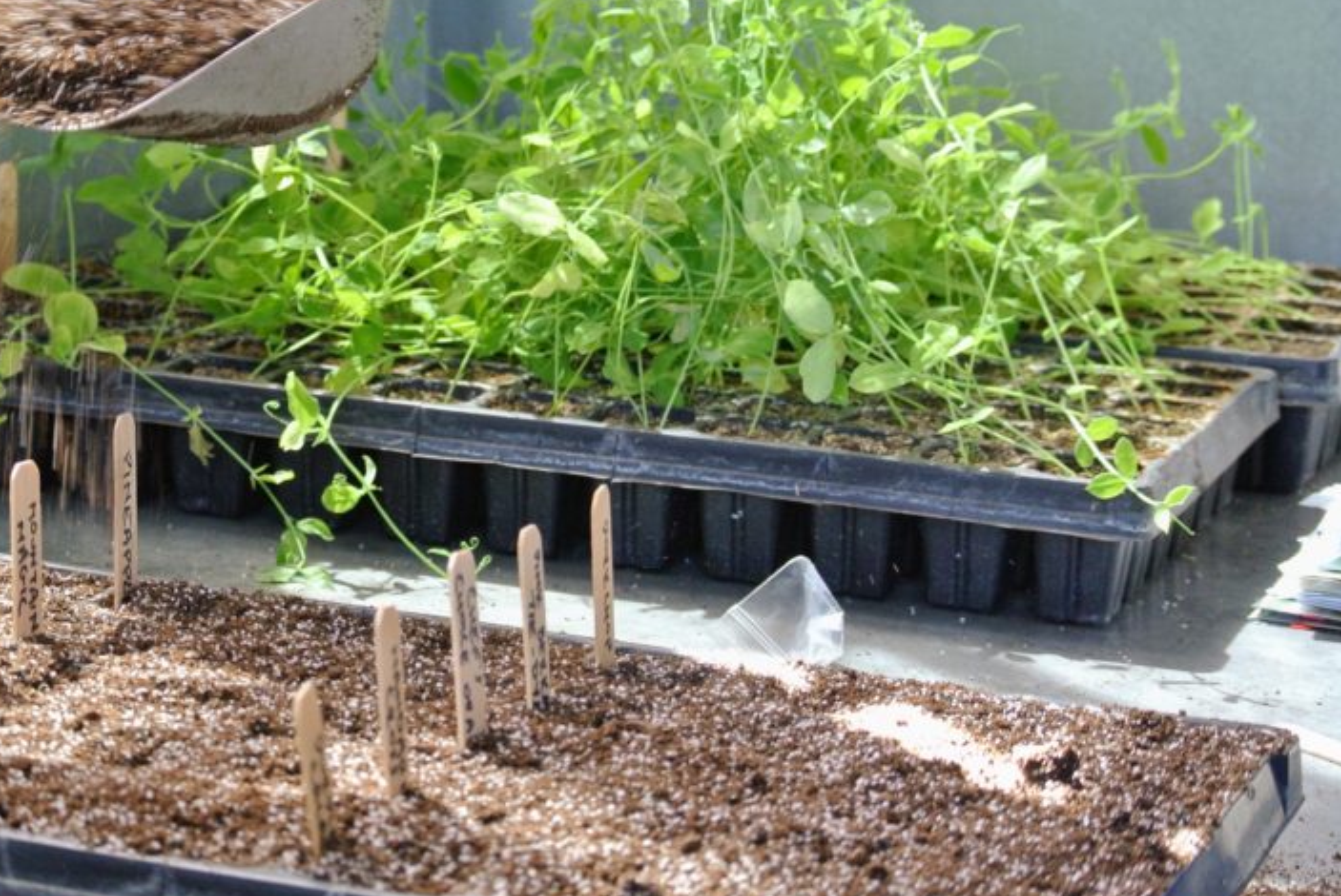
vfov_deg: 11.6
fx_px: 4399
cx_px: 368
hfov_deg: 17.3
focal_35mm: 118
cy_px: 356
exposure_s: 1/60
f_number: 3.8
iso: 360
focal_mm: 30
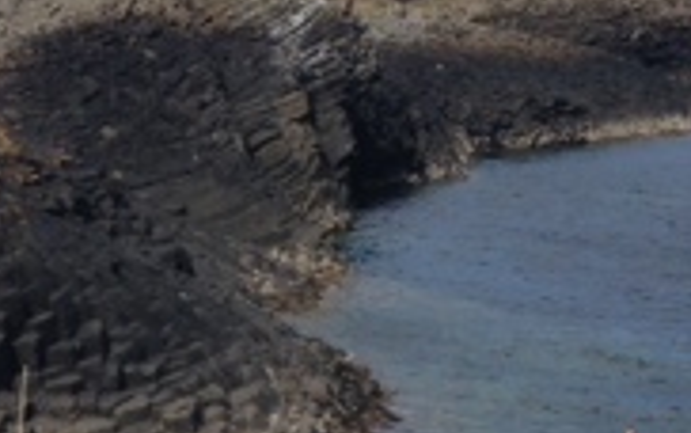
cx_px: -235
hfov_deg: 16.0
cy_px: 657
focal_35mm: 123
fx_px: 2318
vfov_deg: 10.3
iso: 50
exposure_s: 1/1391
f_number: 2.4
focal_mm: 4.12
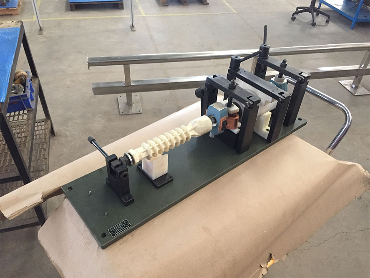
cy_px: 139
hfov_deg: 61.7
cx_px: 185
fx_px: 310
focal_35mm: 29
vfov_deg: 48.2
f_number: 2.2
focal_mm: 4.15
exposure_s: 1/126
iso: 32
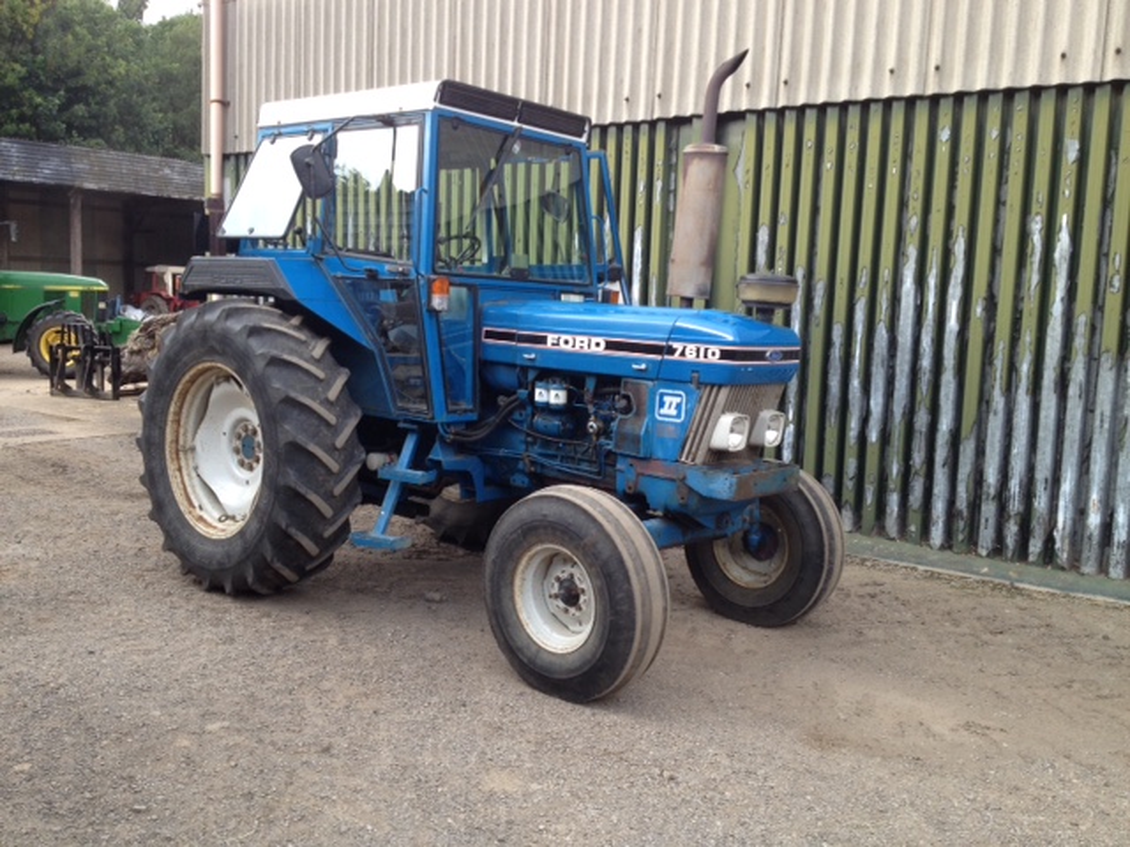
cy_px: 424
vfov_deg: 40.7
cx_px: 565
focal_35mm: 35
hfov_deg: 52.6
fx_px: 1143
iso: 50
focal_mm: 4.28
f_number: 2.4
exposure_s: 1/128
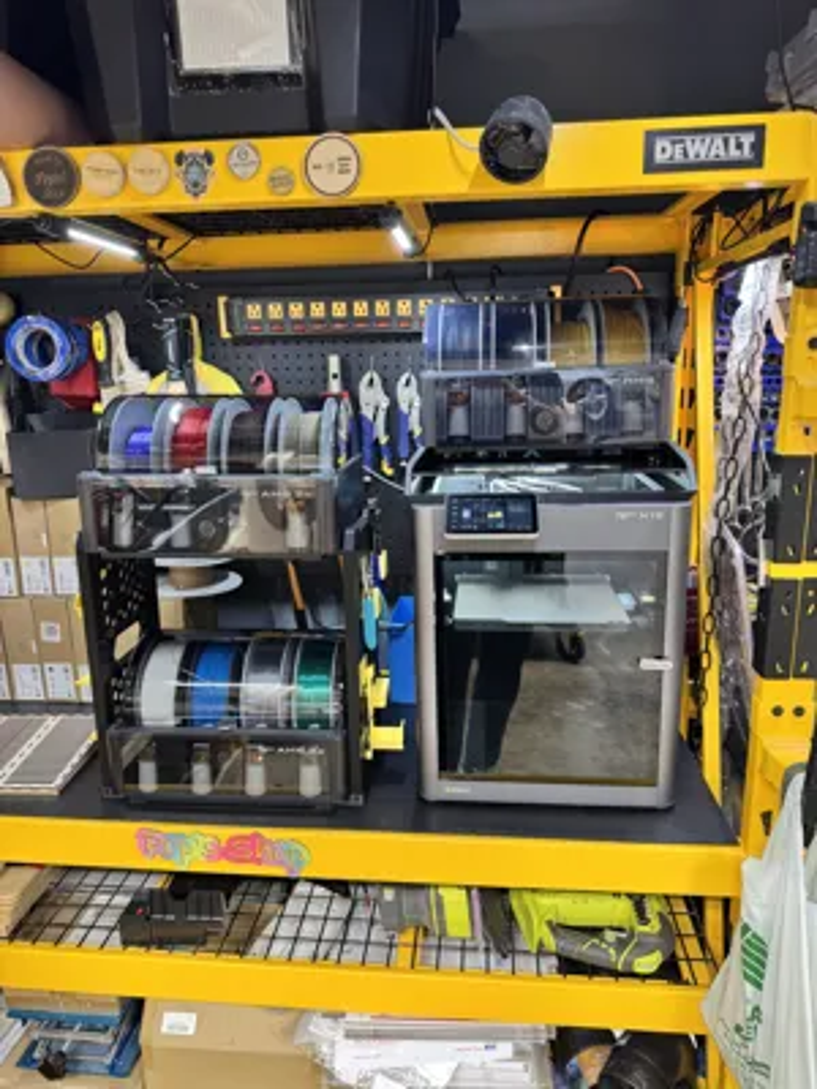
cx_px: 408
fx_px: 755
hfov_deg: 56.8
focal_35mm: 24
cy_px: 544
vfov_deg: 71.6
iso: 125
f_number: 1.78
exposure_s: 1/60
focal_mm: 6.76
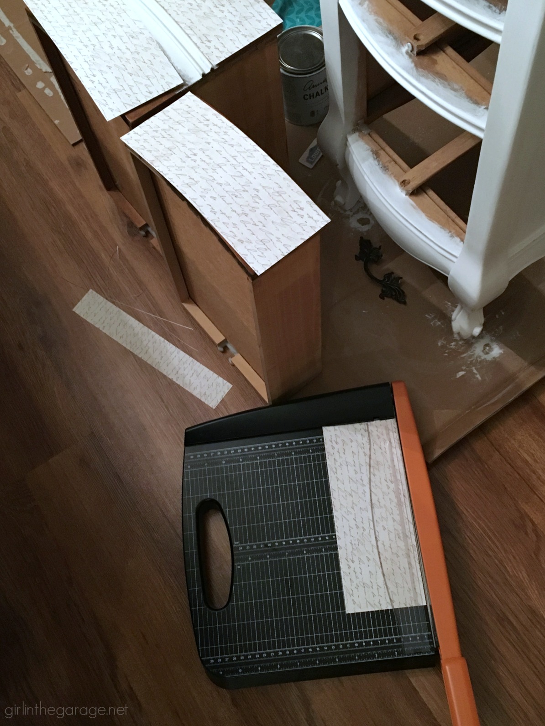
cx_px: 272
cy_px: 363
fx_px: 609
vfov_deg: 61.7
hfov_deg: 48.2
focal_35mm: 29
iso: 200
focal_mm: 4.15
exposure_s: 1/15
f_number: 2.2
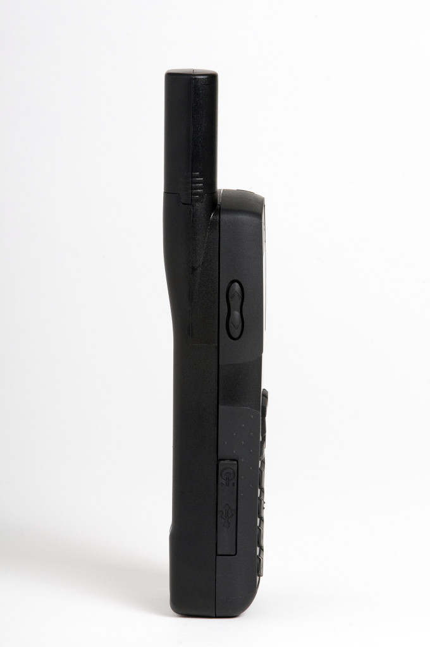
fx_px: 4850
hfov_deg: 5.1
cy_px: 324
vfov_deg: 7.6
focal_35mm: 270
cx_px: 215
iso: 200
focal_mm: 180
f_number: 16
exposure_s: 1/200
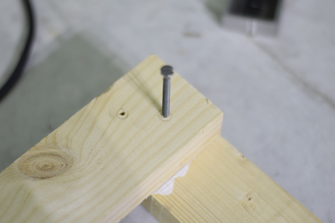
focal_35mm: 75
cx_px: 168
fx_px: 698
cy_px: 112
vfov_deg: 18.2
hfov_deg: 27.0
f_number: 1.8
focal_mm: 50
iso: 800
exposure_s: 1/200
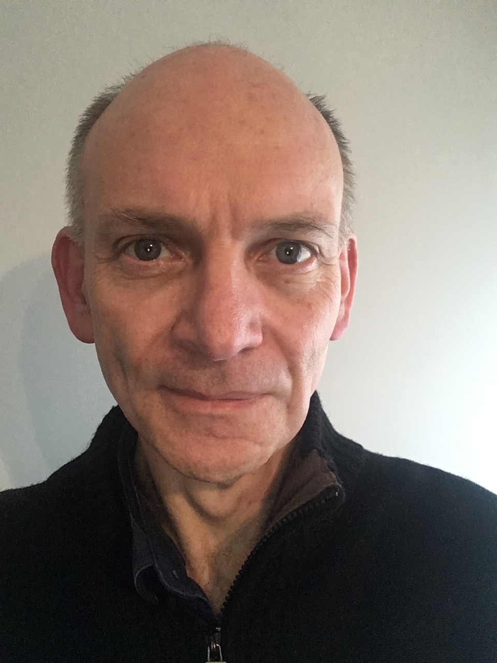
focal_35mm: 31
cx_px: 248
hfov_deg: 45.4
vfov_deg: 58.4
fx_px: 593
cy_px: 332
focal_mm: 2.15
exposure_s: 1/20
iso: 320
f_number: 2.4
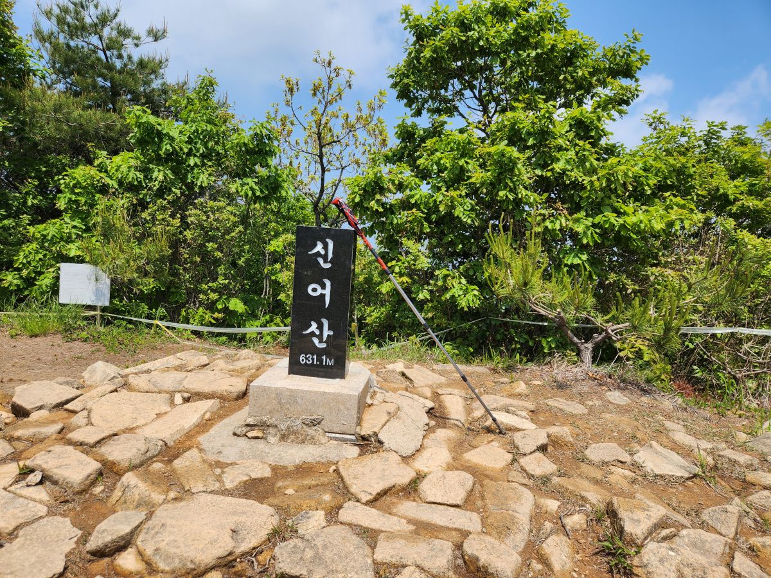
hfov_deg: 73.9
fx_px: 512
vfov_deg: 58.9
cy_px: 289
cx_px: 386
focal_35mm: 23
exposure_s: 1/1919
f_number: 1.8
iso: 20
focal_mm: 5.4
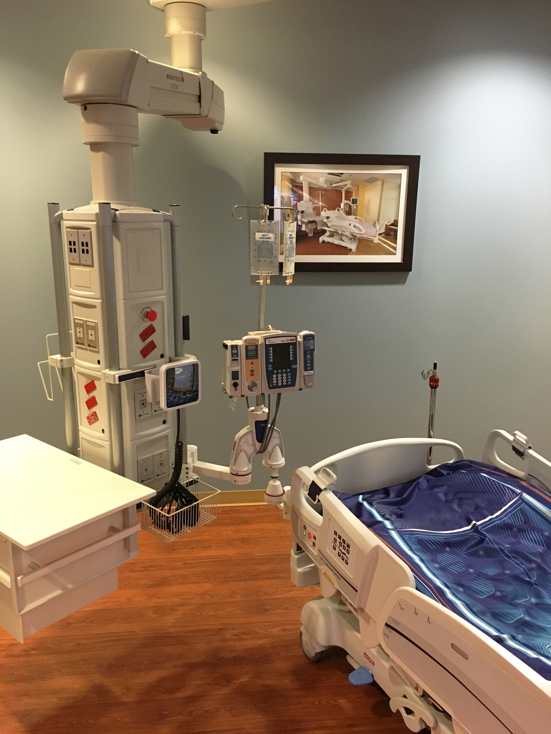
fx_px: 615
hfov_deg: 48.2
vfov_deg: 61.7
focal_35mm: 29
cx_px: 276
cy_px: 367
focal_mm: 4.15
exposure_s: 1/30
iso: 200
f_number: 2.2
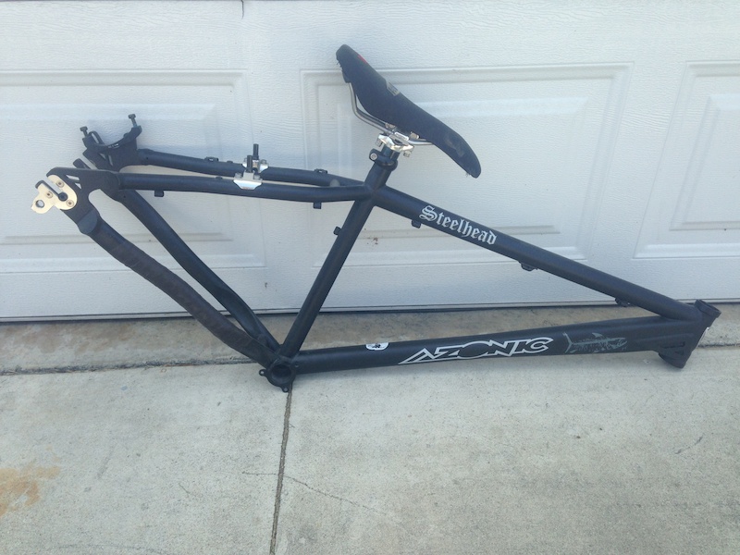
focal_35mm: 33
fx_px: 705
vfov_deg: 42.9
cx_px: 370
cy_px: 278
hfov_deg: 55.4
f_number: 2.4
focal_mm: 4.12
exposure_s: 1/387
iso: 50
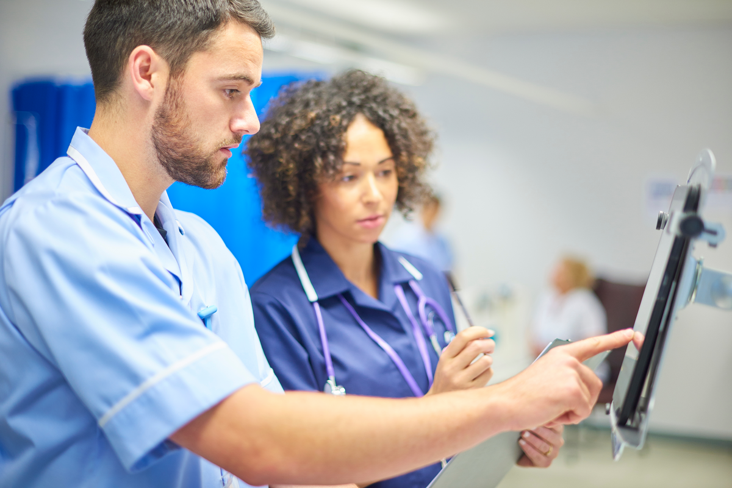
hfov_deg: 39.6
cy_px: 244
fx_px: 1017
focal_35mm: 50
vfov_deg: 27.0
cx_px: 366
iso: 400
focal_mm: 50
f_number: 2
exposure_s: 1/100
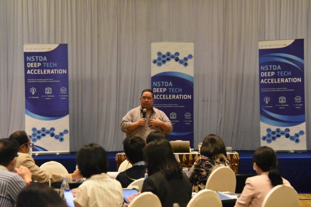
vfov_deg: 8.2
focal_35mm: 168
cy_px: 104
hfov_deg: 12.2
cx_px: 156
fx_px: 1451
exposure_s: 1/125
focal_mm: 112
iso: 10000
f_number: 5.6
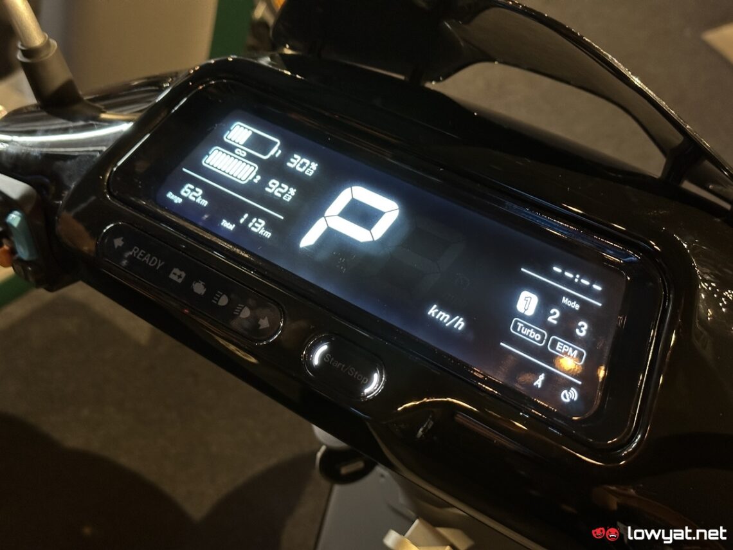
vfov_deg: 30.3
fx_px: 1016
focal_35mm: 48
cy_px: 275
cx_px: 366
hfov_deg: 39.7
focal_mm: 6.86
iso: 250
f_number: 1.78
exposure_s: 1/33
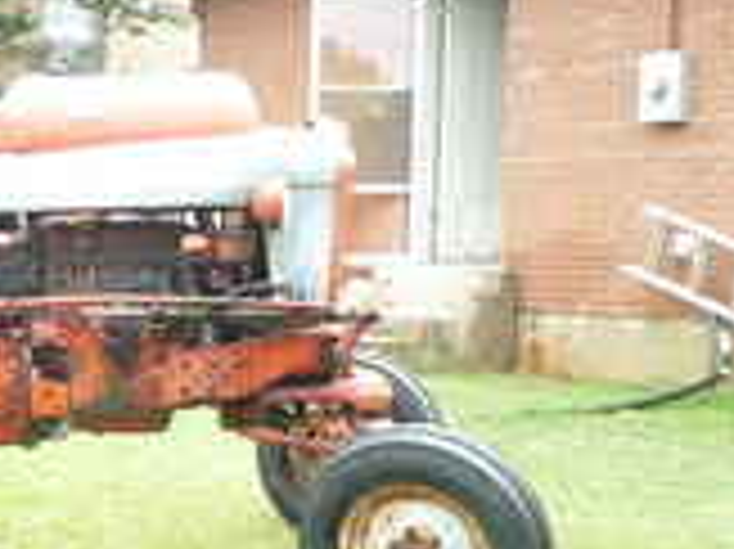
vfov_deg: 19.8
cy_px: 378
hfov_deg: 24.9
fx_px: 1568
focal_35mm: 74
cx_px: -23
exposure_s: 1/80
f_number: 2.8
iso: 100
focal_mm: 5.8
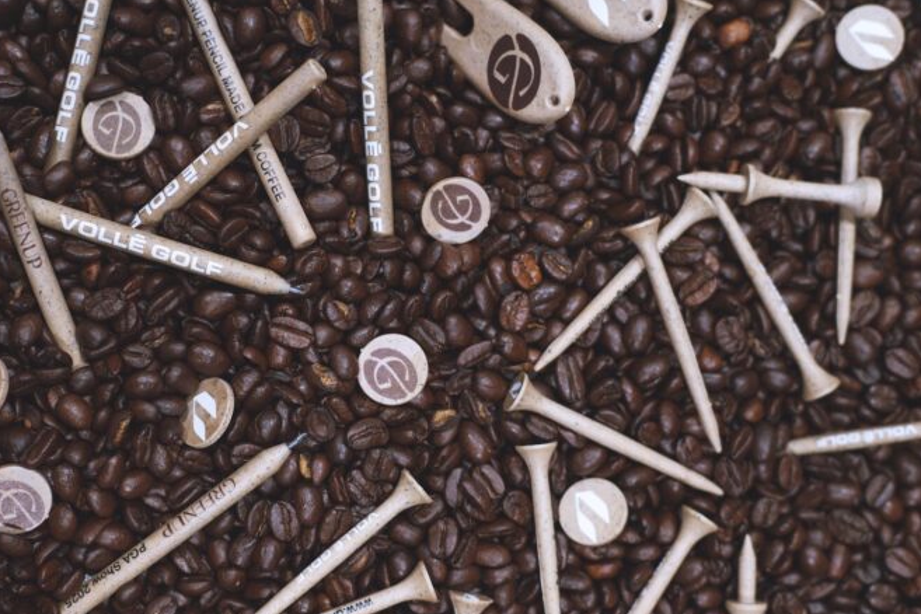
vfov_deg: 26.5
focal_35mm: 51
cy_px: 309
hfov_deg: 38.9
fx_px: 1305
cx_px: 456
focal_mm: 50
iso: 1000
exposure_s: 1/100
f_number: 4
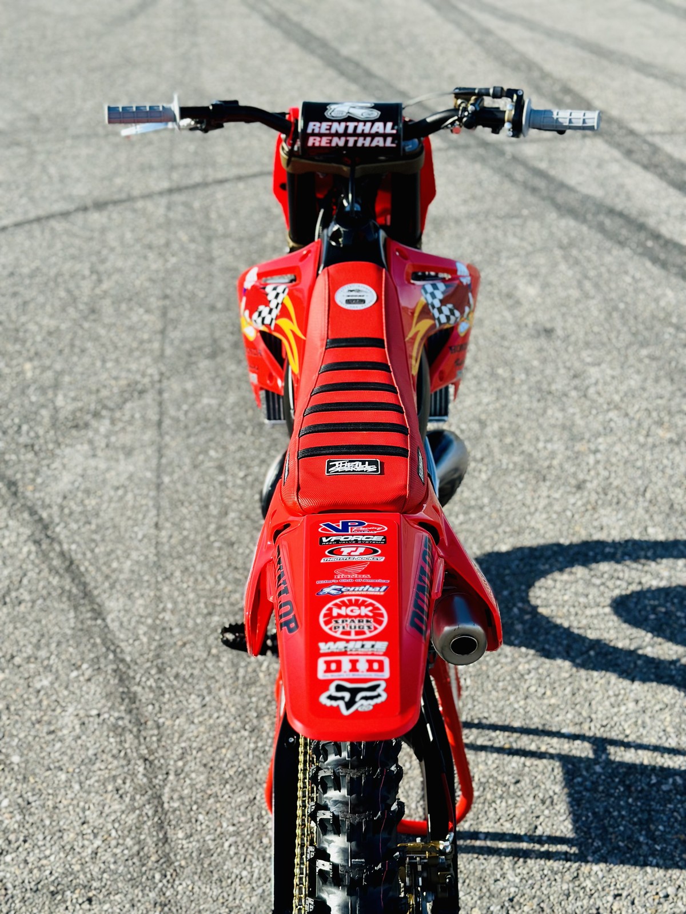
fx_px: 1268
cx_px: 343
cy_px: 457
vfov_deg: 39.7
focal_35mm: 48
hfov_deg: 30.3
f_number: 1.78
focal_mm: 6.86
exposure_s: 1/2732
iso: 80
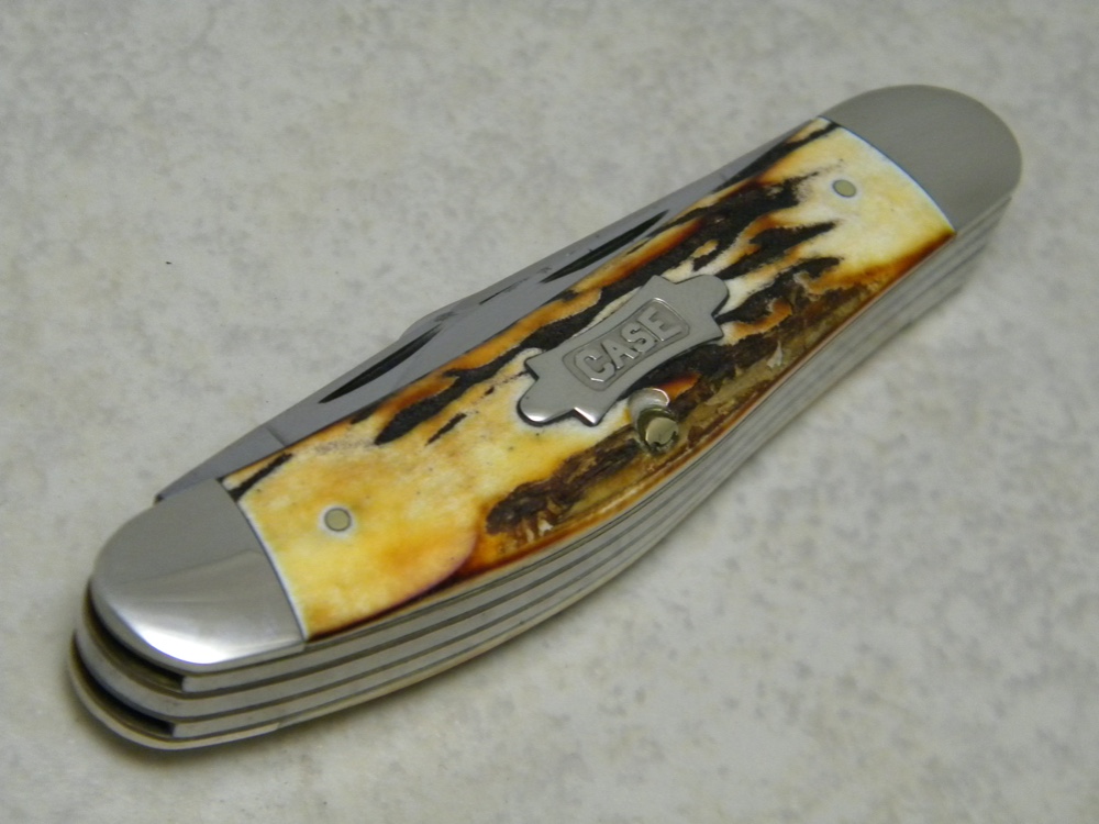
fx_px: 3334
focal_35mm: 105
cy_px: 412
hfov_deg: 18.7
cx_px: 550
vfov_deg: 14.1
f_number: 4.7
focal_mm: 19
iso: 400
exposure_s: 1/19
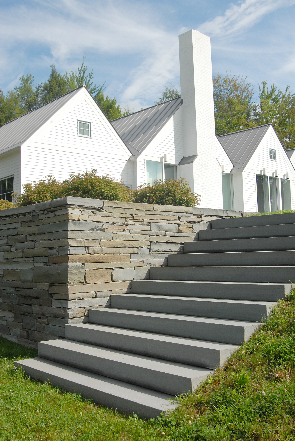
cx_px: 148
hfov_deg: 37.0
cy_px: 220
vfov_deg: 53.1
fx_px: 441
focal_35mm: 36
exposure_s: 1/1600
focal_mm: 24
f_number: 6.3
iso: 400
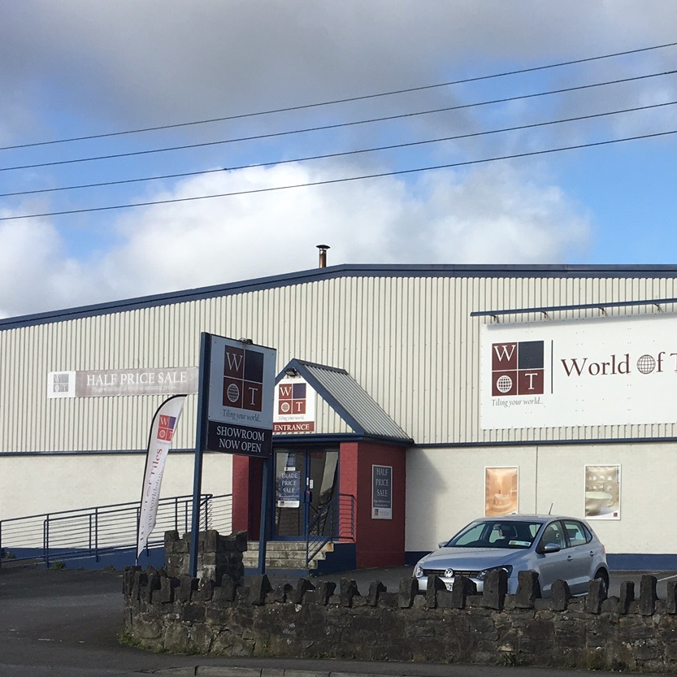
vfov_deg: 27.4
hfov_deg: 27.0
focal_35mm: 62
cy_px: 484
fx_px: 1372
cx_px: 569
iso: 25
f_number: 2.2
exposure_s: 1/1241
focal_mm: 4.15
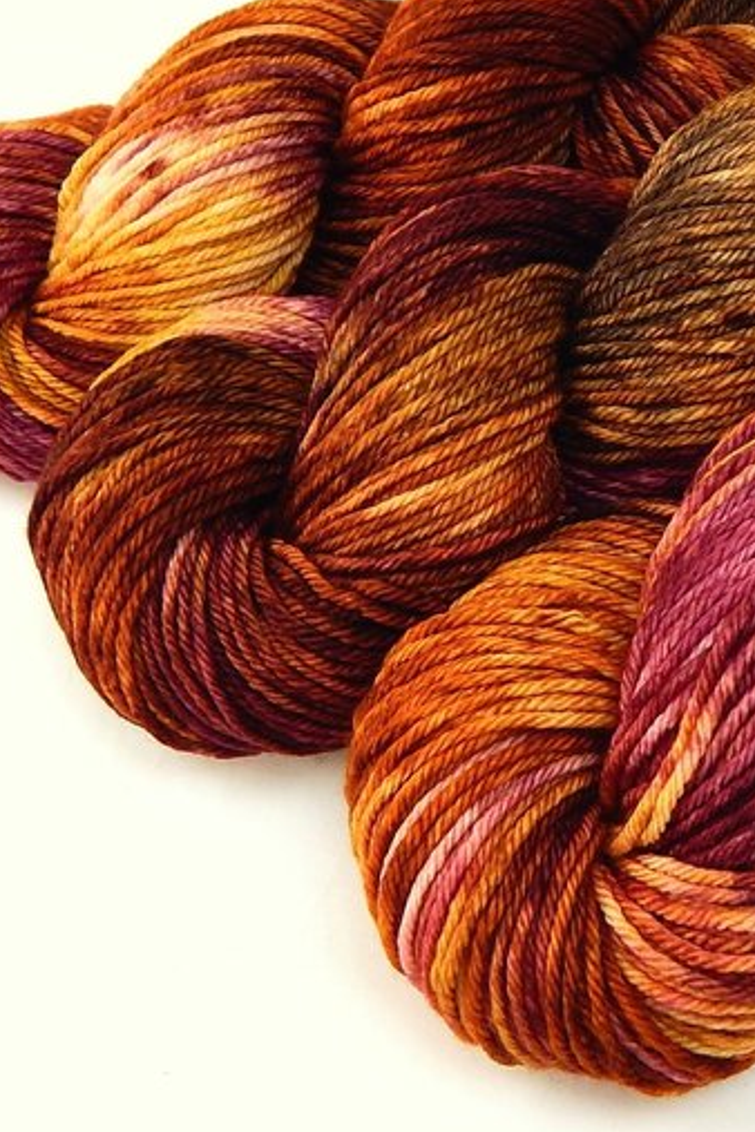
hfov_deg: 27.2
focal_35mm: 48
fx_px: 1510
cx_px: 659
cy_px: 468
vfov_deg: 41.0
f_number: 3.2
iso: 125
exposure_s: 1/40
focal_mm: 5.1
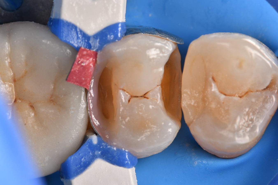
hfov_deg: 13.1
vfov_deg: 8.7
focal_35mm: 157
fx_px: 1212
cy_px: 92
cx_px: 139
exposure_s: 1/160
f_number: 32
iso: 200
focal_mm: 105
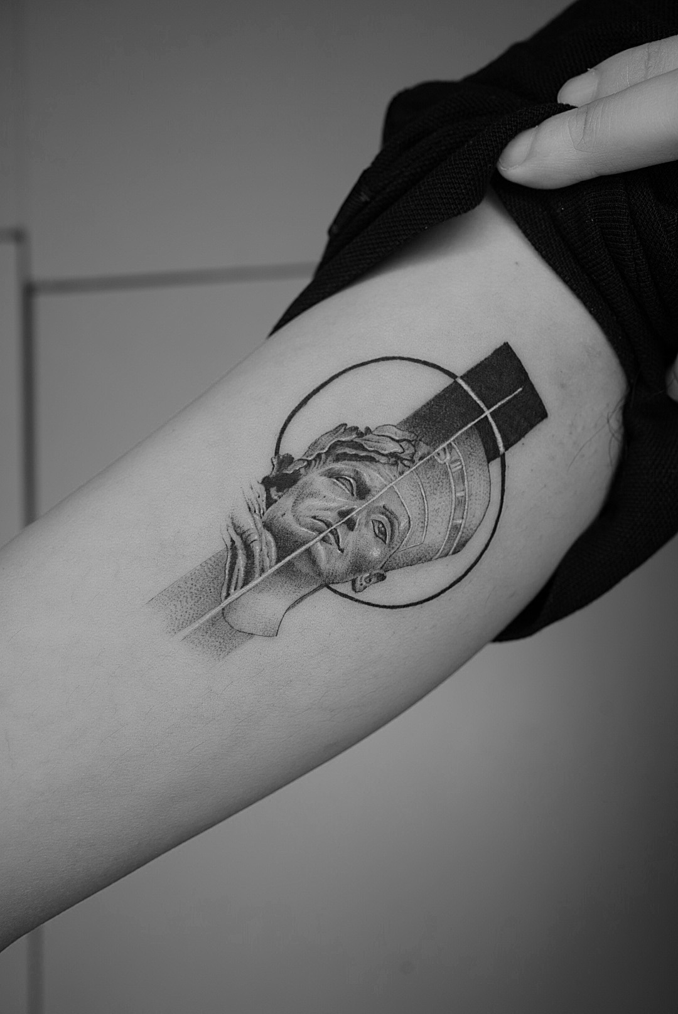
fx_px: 987
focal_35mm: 35
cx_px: 339
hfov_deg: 37.9
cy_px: 507
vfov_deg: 54.4
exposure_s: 1/125
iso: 320
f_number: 5.6
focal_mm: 35
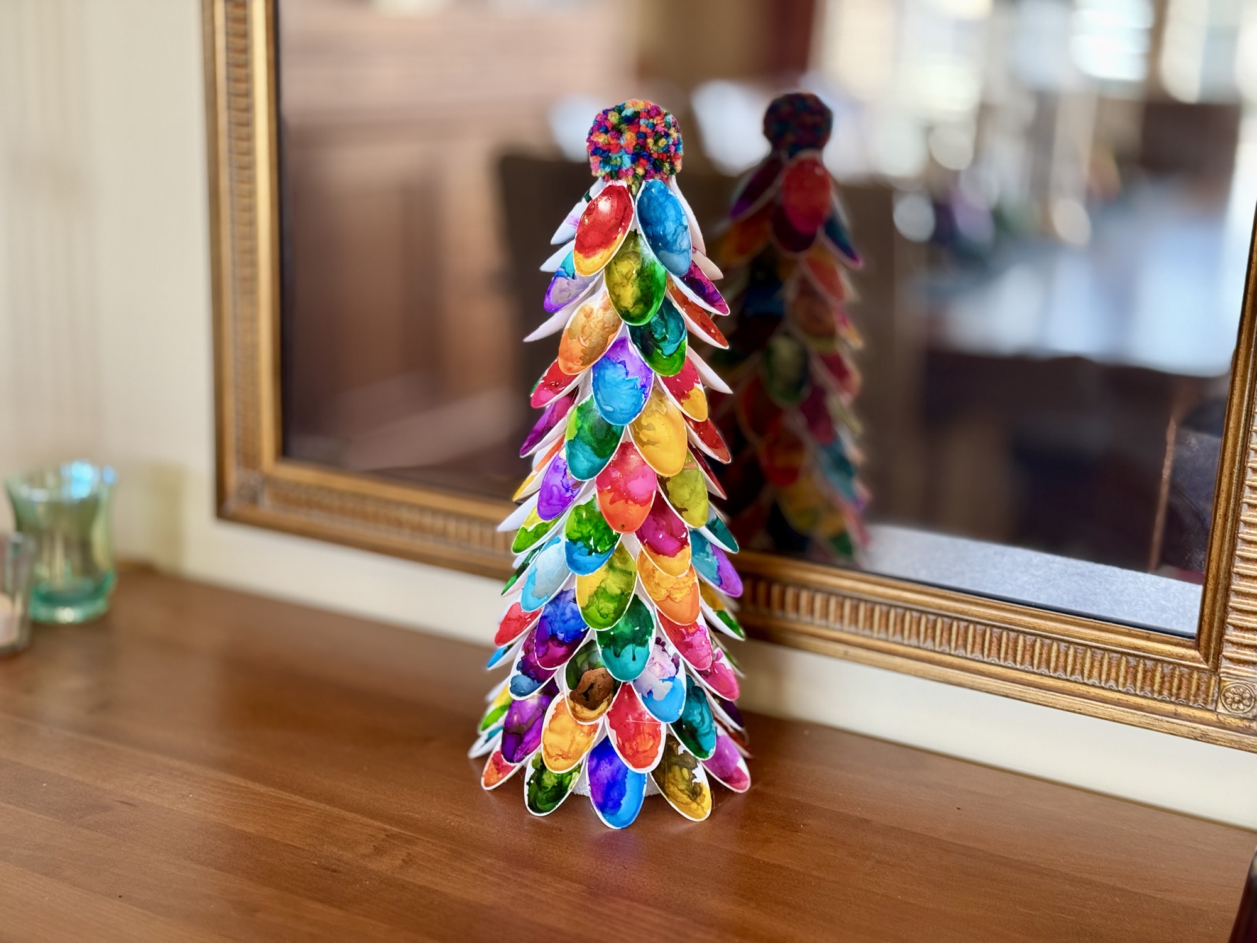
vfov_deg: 30.3
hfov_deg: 39.7
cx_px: 628
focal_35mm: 48
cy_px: 472
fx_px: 1743
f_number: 1.78
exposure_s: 1/60
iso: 160
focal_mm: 6.76
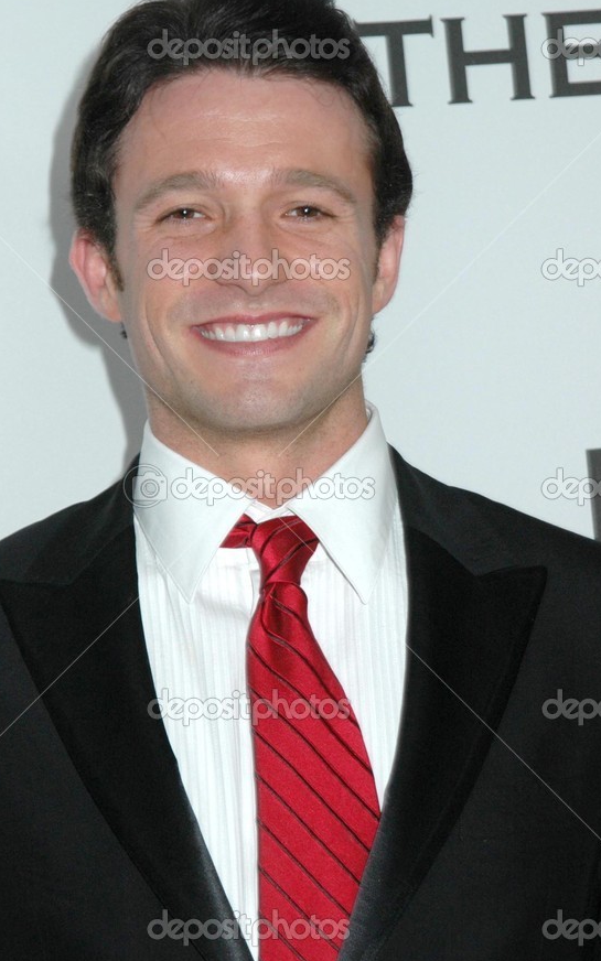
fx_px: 3381
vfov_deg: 16.2
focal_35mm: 129
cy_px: 488
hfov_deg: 10.2
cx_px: 248
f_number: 6.3
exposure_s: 1/125
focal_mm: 72
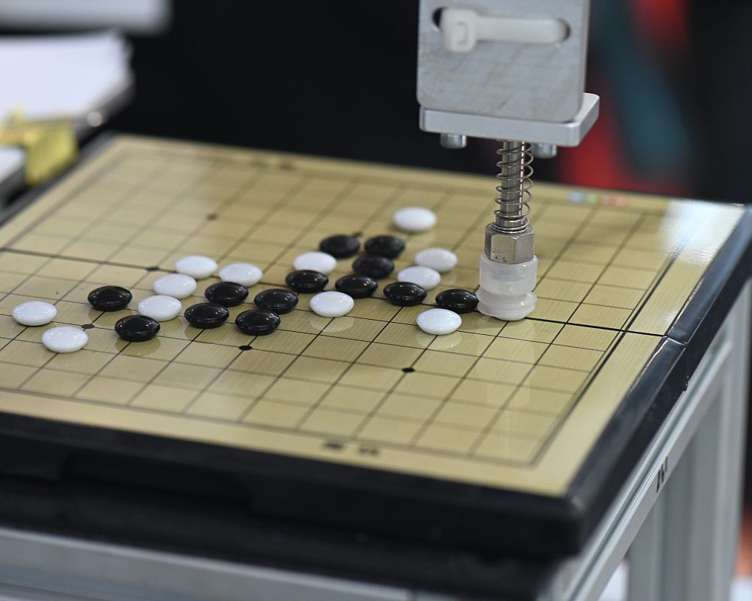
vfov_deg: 13.0
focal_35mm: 119
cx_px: 379
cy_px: 301
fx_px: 2648
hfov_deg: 16.2
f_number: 5
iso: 1600
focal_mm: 105
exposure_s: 1/125
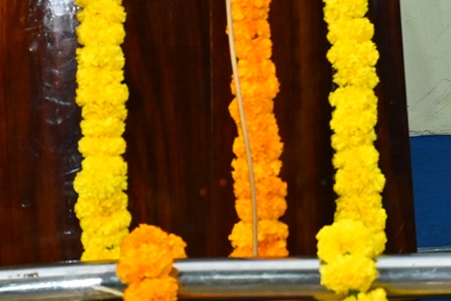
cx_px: 786
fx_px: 2744
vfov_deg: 6.2
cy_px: -121
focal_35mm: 219
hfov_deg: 9.0
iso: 1000
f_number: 6.3
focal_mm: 42
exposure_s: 1/200
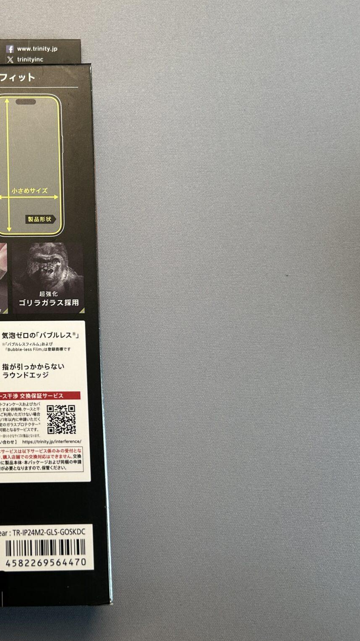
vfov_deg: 52.8
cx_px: -20
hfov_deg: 28.7
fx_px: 645
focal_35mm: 38
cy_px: 321
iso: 50
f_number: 1.5
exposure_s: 1/100
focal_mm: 5.7
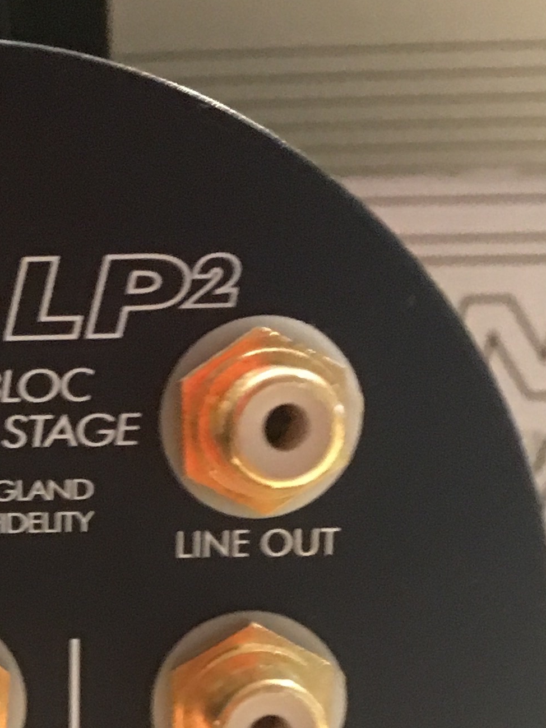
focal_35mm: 90
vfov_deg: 20.7
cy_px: 818
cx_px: -151
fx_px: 1893
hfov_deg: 15.7
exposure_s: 1/17
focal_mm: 4.15
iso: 500
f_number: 2.2
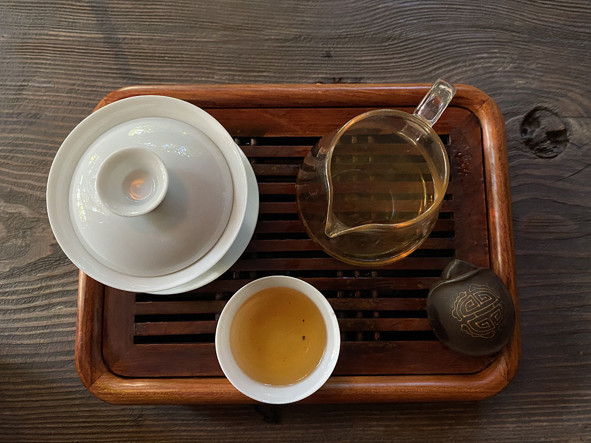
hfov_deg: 67.3
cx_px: 296
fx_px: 444
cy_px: 222
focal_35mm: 26
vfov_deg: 53.1
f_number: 1.8
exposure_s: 1/25
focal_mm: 4.25
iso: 640
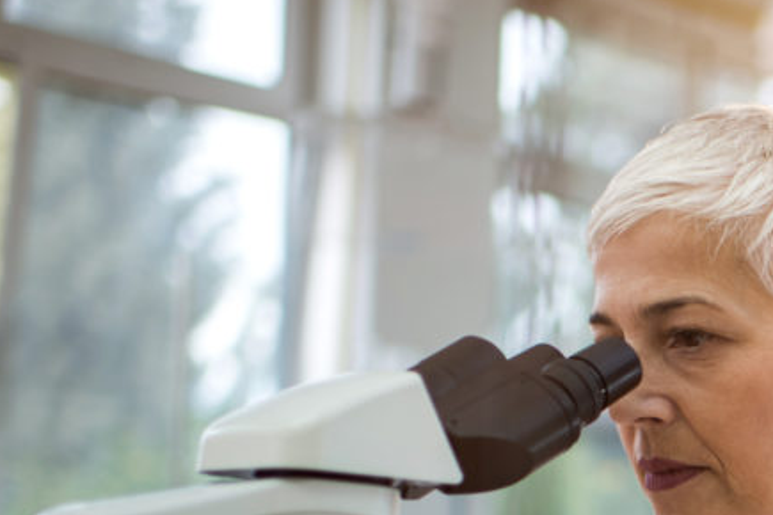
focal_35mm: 103
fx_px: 2211
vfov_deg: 12.7
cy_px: 721
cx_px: 976
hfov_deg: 18.6
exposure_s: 1/100
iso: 64
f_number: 1.4
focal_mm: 35
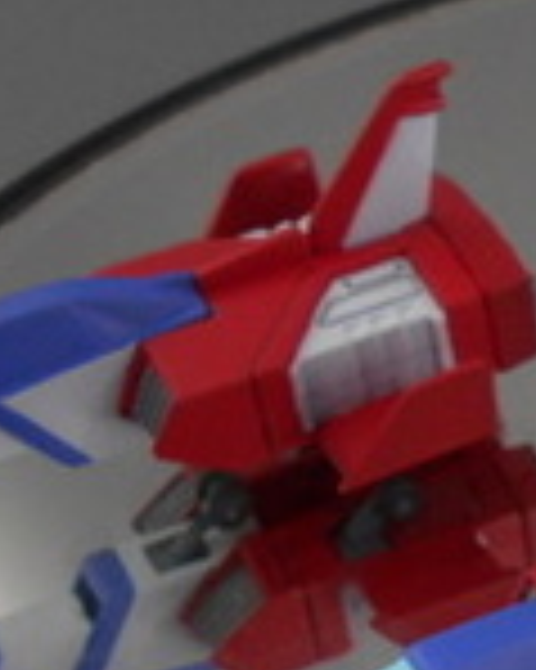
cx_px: 1058
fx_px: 2164
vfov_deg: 17.6
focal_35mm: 109
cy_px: 414
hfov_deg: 12.5
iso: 200
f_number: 3.2
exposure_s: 1/30
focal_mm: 4.6
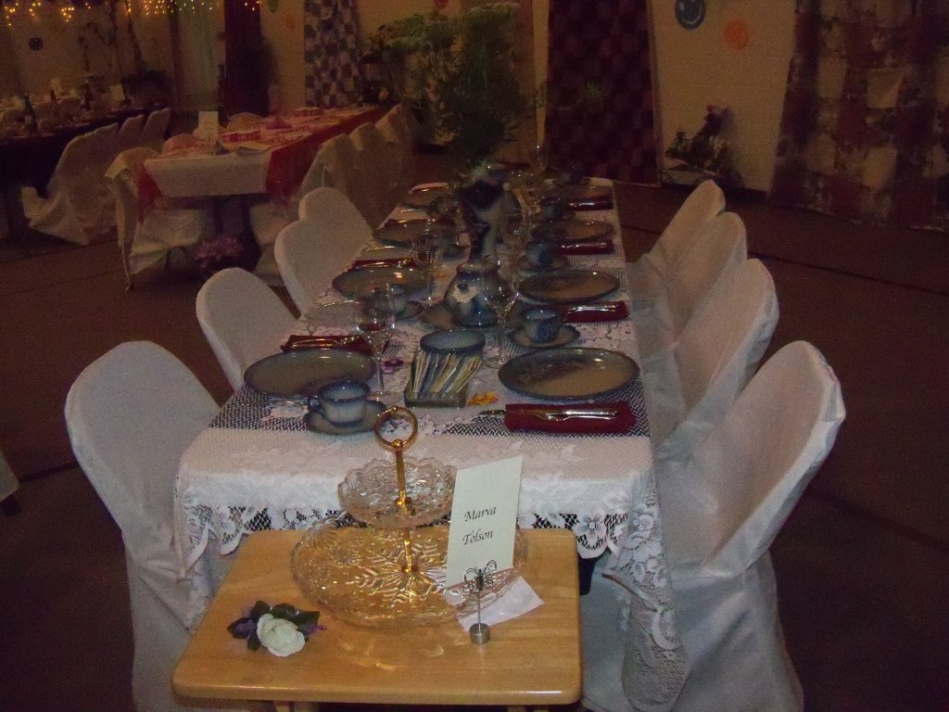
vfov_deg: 40.7
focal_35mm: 35
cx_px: 474
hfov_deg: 52.6
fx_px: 960
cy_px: 356
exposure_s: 1/500
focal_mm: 6.2
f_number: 3.5
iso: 1600
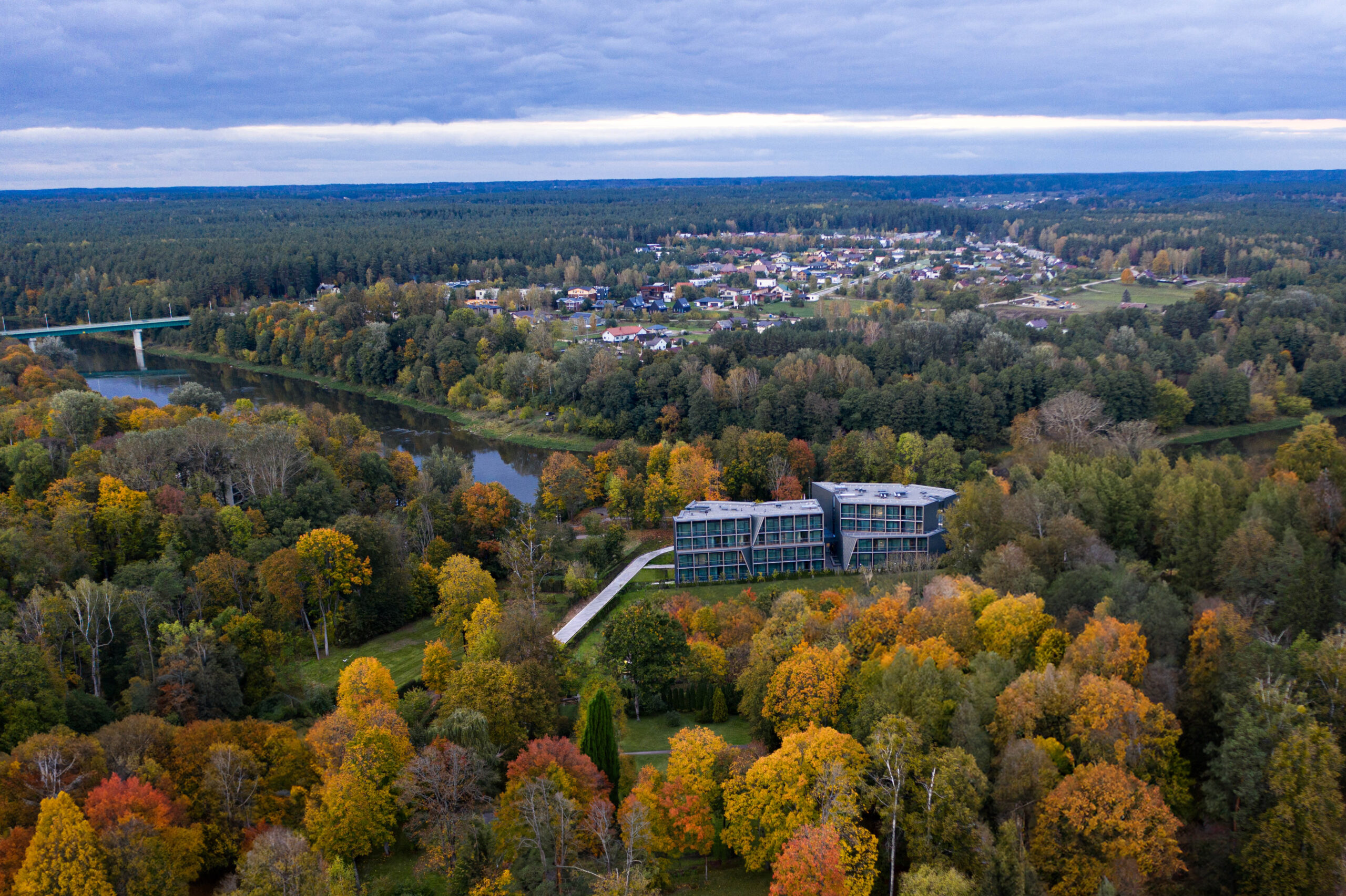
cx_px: 673
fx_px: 1046
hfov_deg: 65.5
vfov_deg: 46.4
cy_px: 448
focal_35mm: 28
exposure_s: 1/30
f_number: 2.8
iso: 200
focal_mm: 10.26
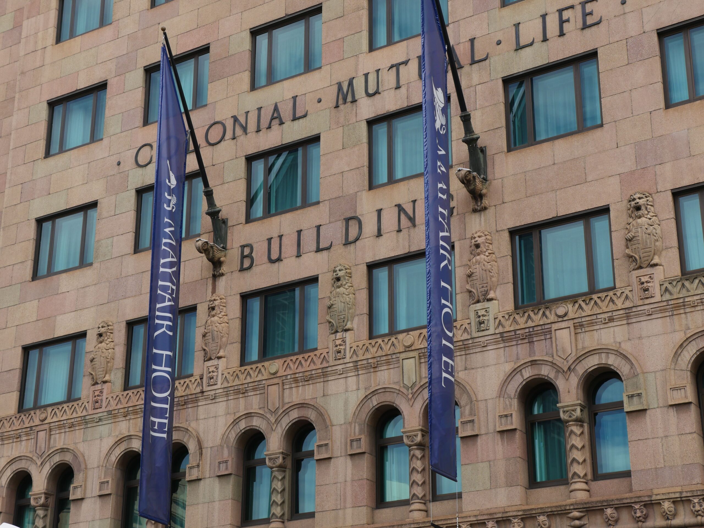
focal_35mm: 64
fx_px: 1302
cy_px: 264
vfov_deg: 22.9
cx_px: 352
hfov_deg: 30.3
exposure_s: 1/500
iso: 200
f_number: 5
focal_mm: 32
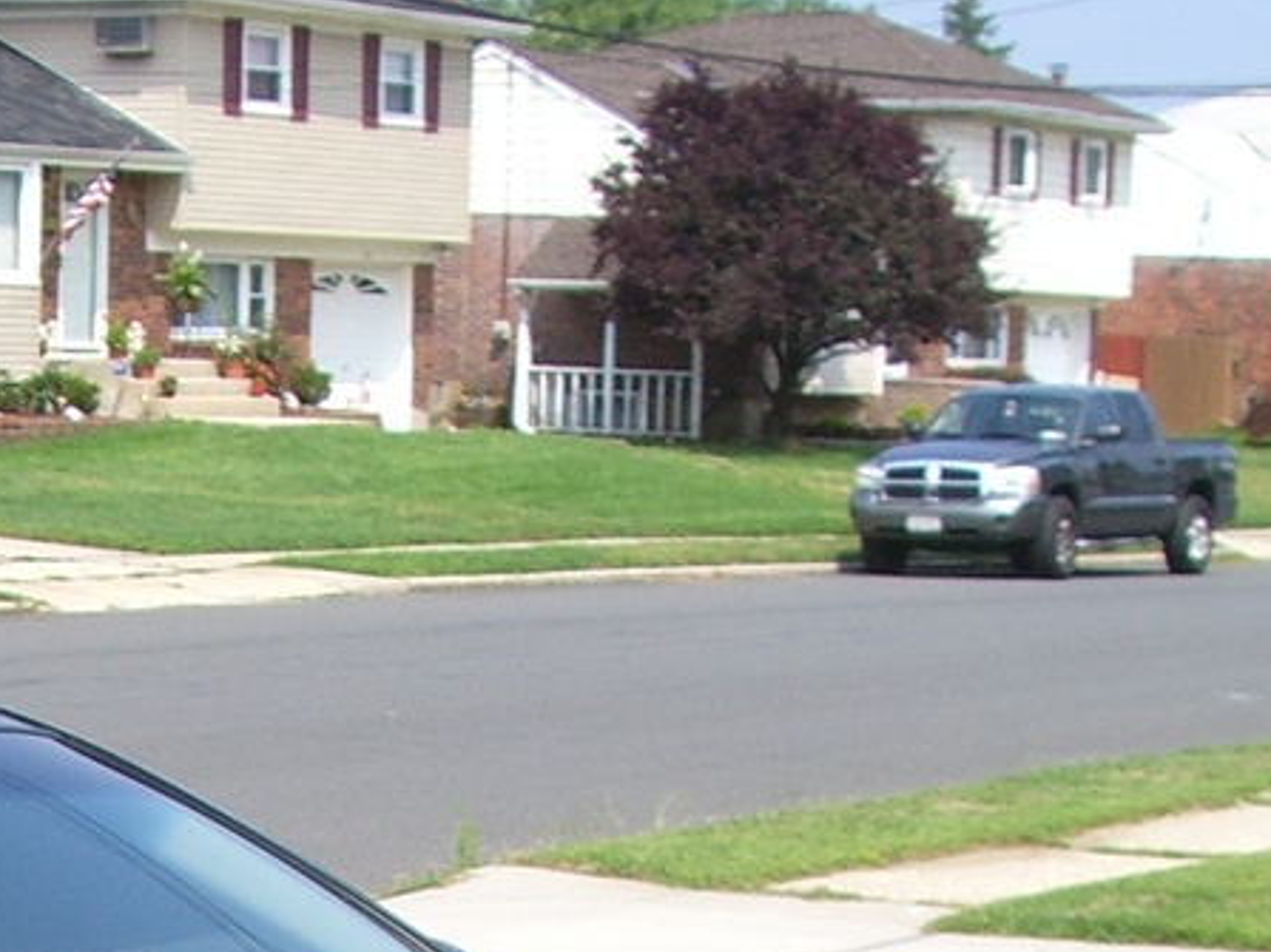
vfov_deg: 10.5
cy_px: 1518
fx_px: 4992
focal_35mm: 136
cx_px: -108
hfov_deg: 14.2
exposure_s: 1/400
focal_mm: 6.2
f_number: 4.3
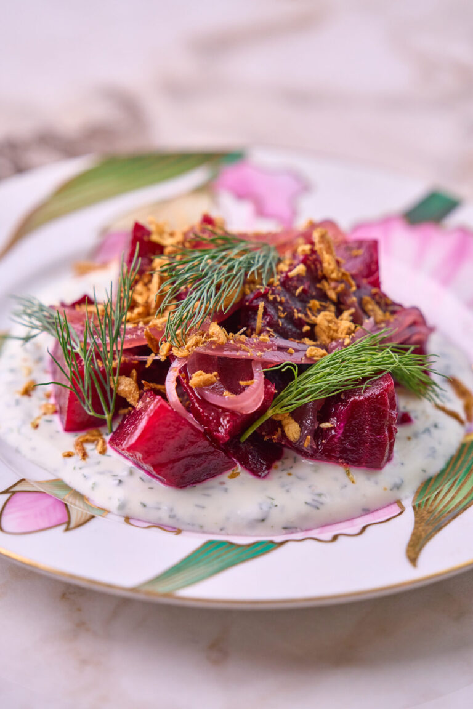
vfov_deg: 12.1
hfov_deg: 8.1
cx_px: 236
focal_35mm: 170
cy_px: 354
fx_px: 3350
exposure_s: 1/320
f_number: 5
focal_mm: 170
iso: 640
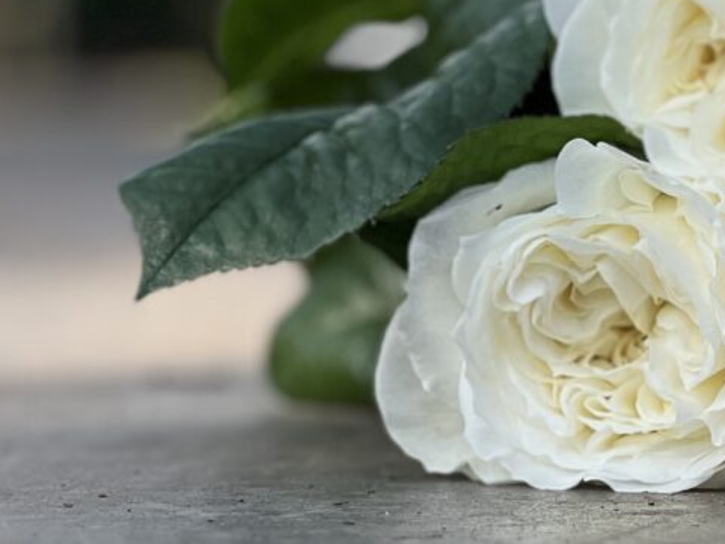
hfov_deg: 7.9
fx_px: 5154
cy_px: 128
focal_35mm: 246
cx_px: 1025
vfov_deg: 6.0
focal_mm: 9
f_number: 2.8
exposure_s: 1/237
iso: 25
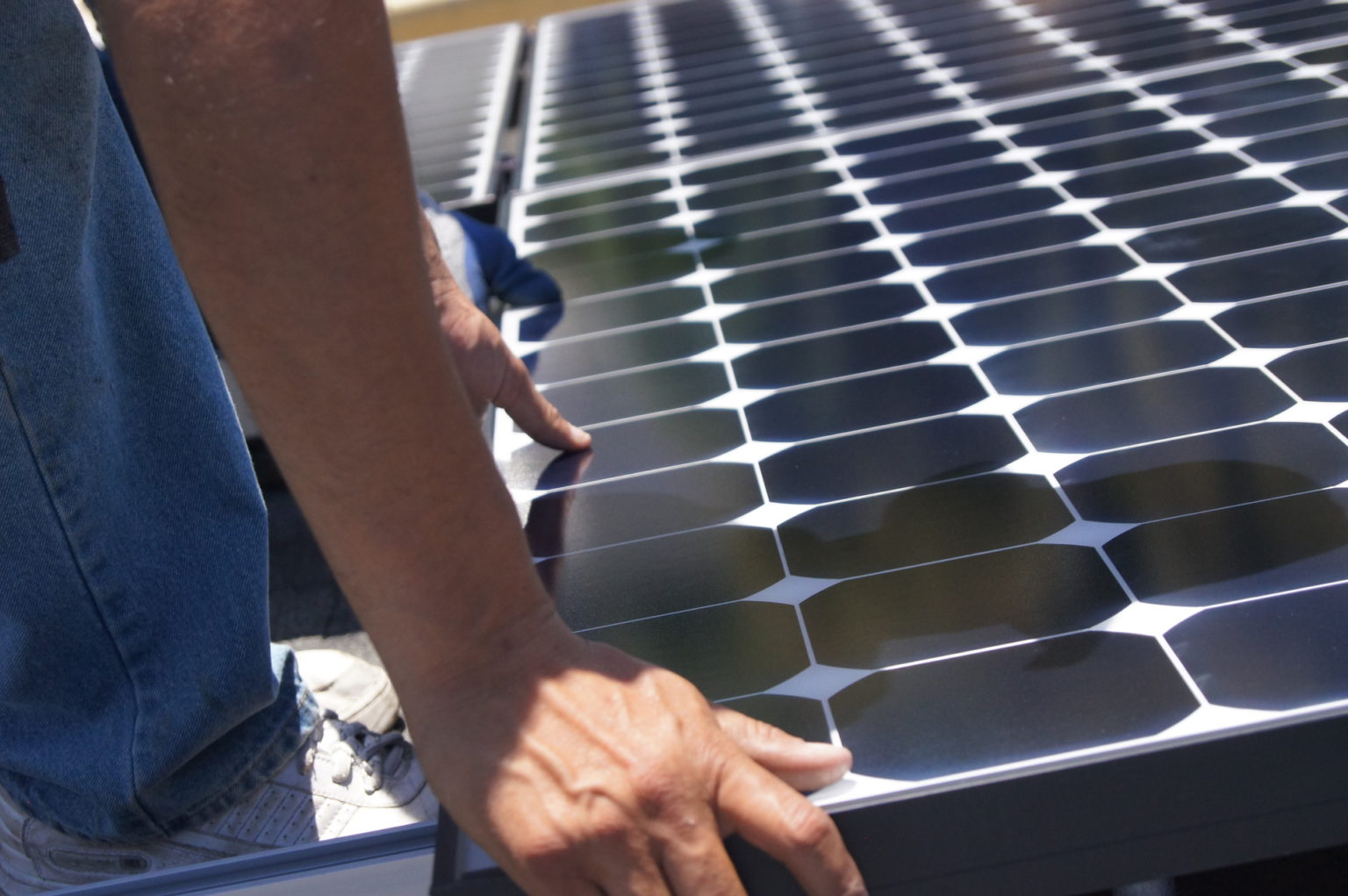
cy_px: 448
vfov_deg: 16.5
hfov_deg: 24.6
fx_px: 3086
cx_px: 674
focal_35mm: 82
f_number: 5.6
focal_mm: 55
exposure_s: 1/2500
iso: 800
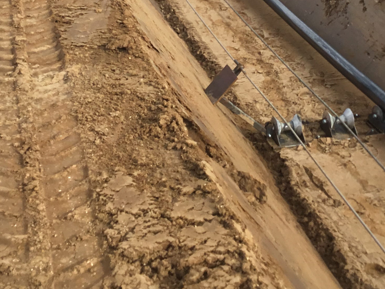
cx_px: 210
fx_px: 768
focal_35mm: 69
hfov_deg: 28.1
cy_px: -8
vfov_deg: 20.6
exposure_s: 1/823
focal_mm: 3.3
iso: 25
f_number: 2.4
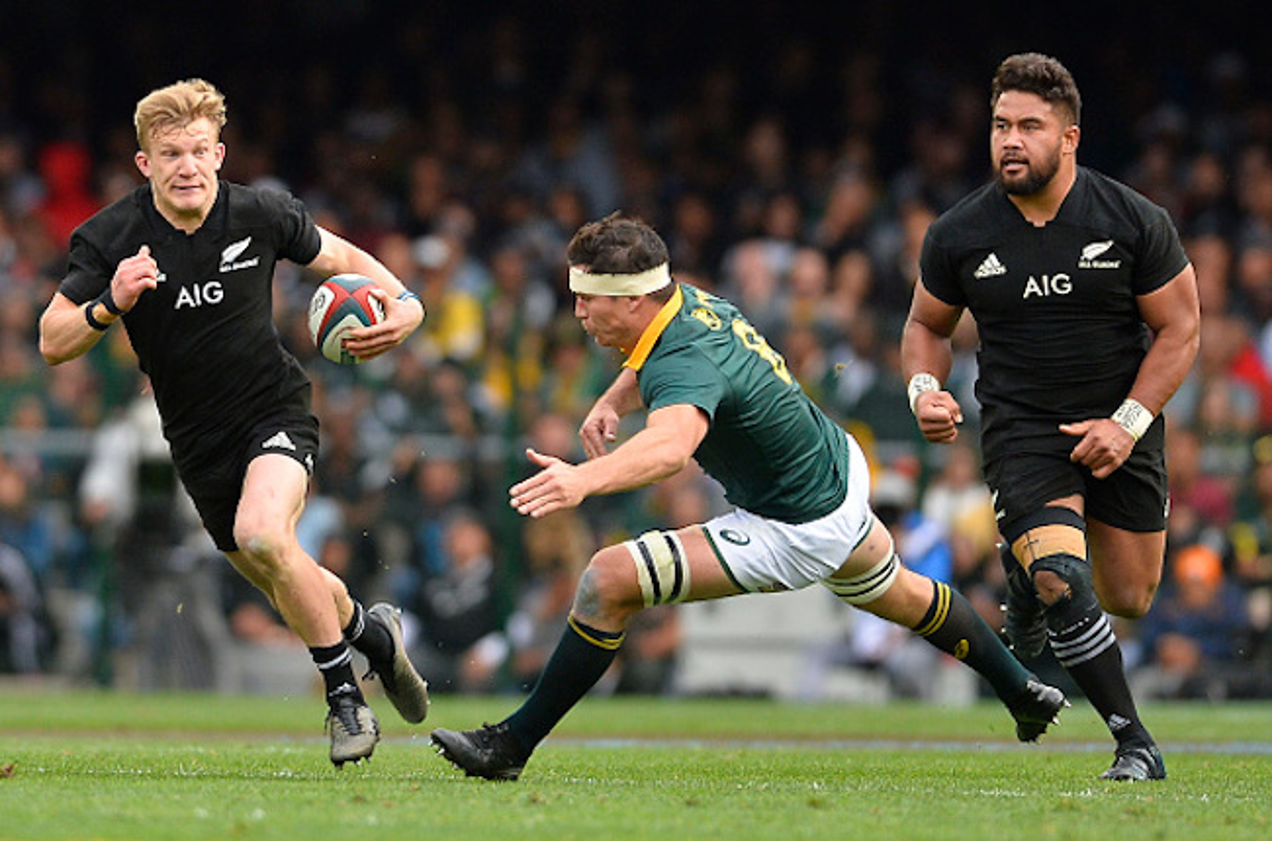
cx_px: 636
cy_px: 420
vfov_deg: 3.4
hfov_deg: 5.2
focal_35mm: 400
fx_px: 14099
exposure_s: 1/2000
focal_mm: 400
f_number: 3.2
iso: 1250
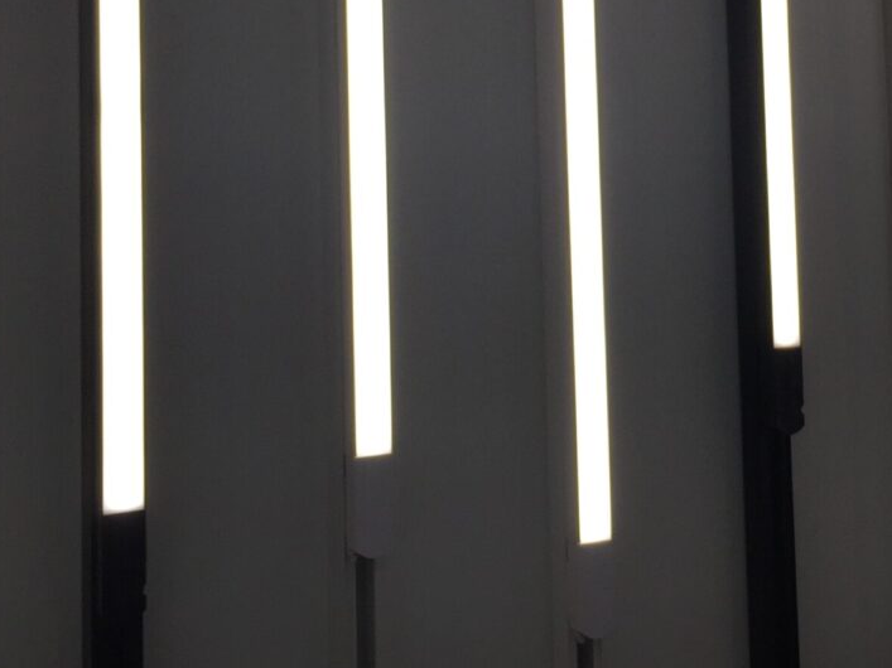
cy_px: 73
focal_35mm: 63
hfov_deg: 30.3
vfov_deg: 22.7
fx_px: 1623
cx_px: 654
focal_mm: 4.15
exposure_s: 1/842
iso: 32
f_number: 2.2
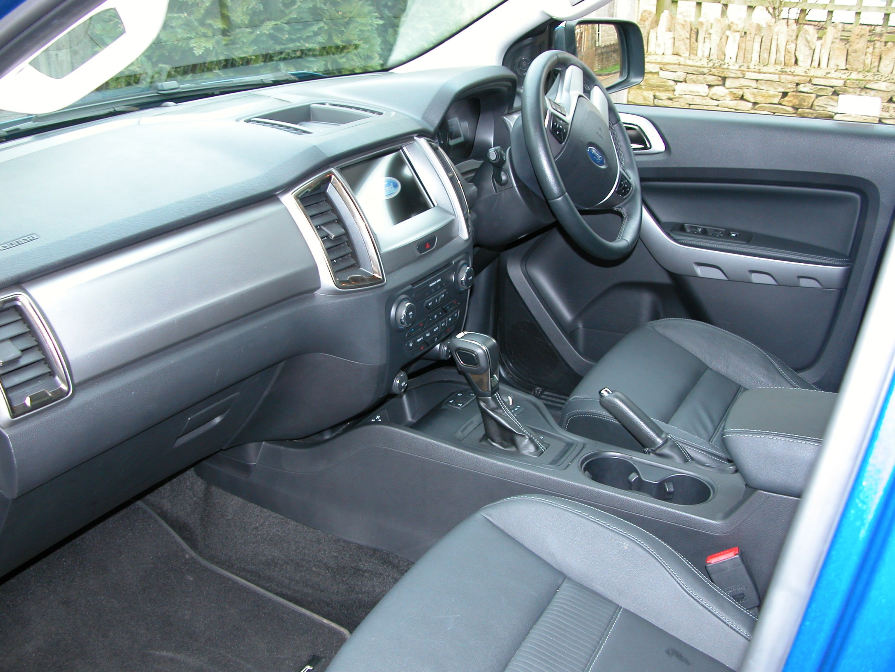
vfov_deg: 41.8
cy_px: 336
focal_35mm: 34
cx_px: 448
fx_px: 879
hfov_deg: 54.0
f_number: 2.8
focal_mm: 8.9
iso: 100
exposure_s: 1/30
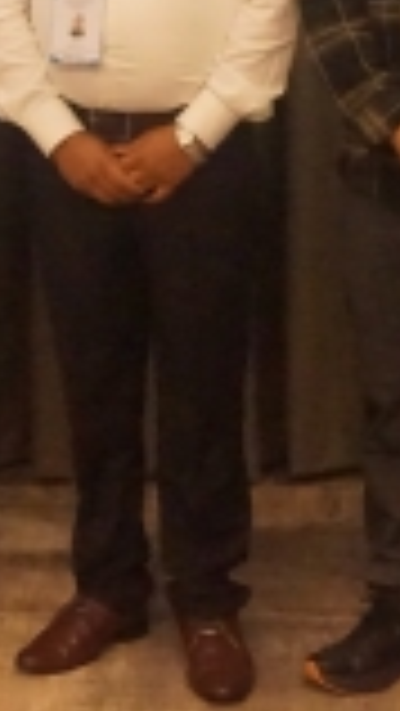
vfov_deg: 16.8
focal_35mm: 125
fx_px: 2348
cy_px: -25
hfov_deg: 9.6
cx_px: -108
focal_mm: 25
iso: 10000
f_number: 6.3
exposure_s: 1/125
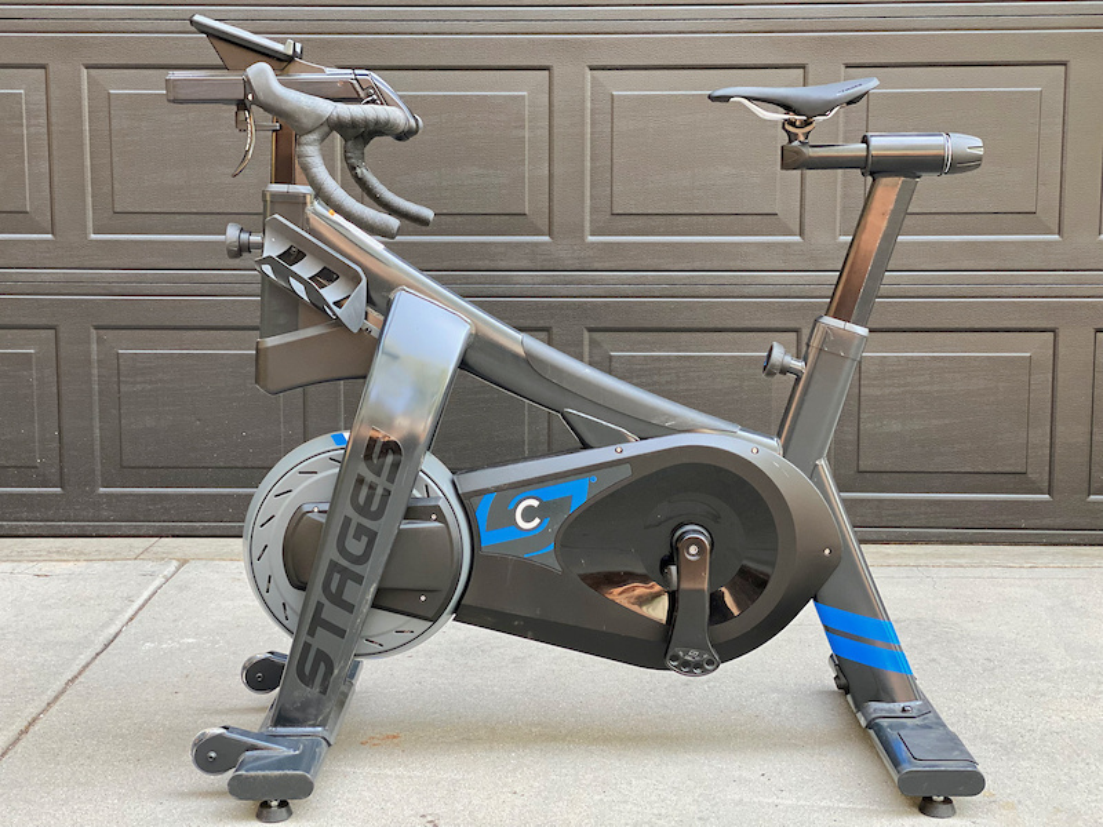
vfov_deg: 28.0
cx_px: 552
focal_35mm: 52
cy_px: 414
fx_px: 1657
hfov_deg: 36.8
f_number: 2
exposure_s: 1/122
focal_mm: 6
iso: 80
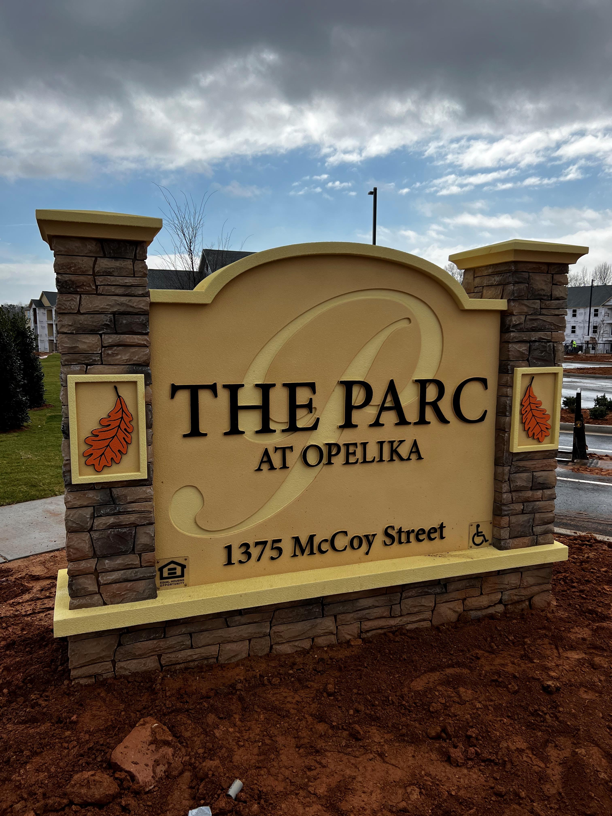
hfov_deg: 53.1
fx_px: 613
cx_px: 306
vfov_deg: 67.3
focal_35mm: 26
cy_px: 408
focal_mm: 5.7
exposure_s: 1/7463
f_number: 1.5
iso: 50
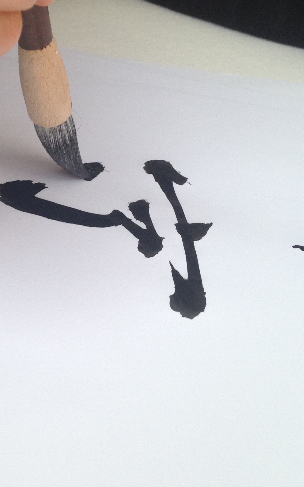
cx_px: 55
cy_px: 176
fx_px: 703
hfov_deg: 24.0
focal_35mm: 53
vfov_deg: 37.9
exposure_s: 1/120
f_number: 2.4
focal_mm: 4.12
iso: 80
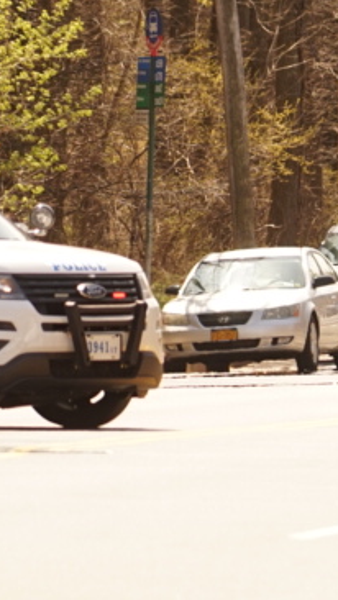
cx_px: 386
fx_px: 11339
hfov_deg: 1.7
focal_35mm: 712
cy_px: 174
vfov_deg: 3.0
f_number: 4
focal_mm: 154
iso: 125
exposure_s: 1/500
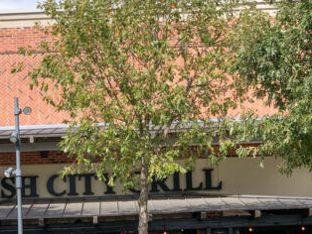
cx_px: 76
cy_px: 203
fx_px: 1146
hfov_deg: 15.4
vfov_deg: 11.6
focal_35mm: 127
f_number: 2.4
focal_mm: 6
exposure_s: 1/600
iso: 16
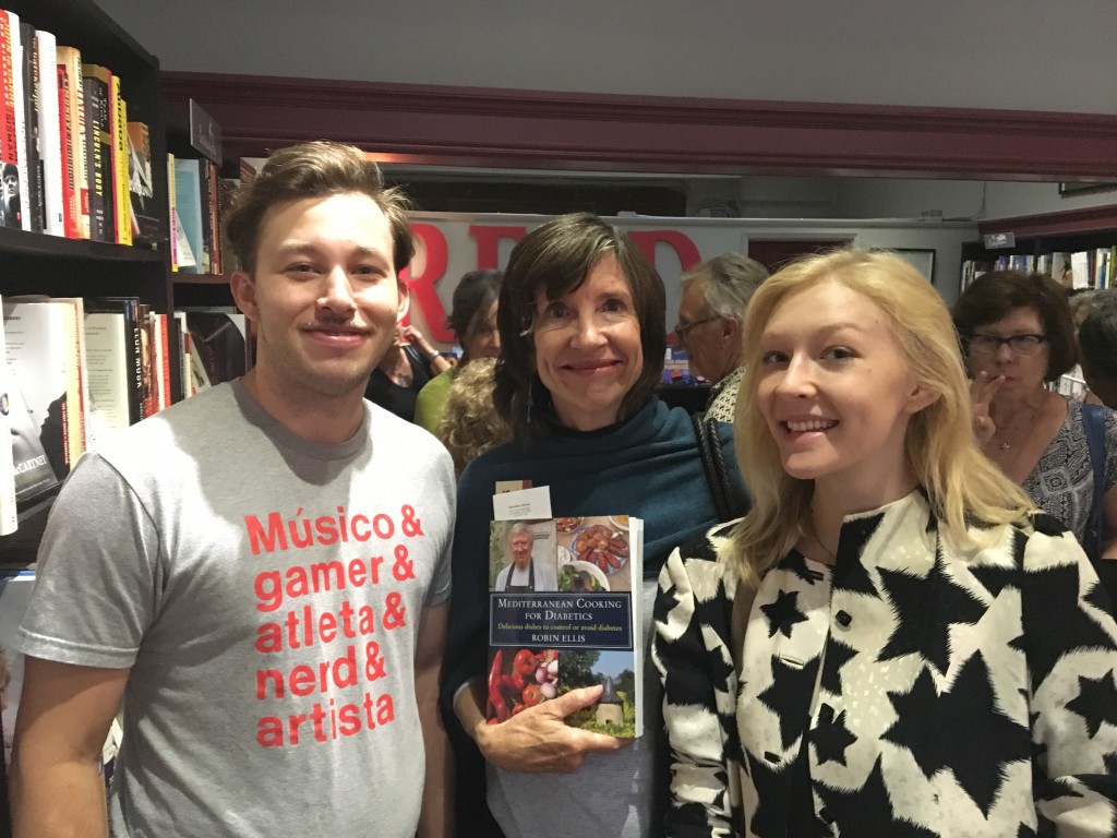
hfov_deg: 61.7
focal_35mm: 29
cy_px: 419
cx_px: 558
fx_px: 936
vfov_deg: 48.2
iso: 320
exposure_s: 1/15
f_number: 2.2
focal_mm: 4.15
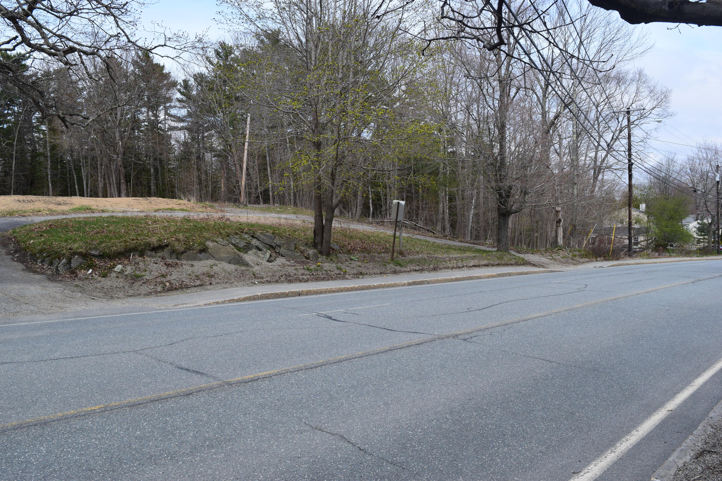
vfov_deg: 43.6
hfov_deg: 61.9
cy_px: 240
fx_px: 602
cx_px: 361
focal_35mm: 30
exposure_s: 1/500
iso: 360
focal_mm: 20
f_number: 11
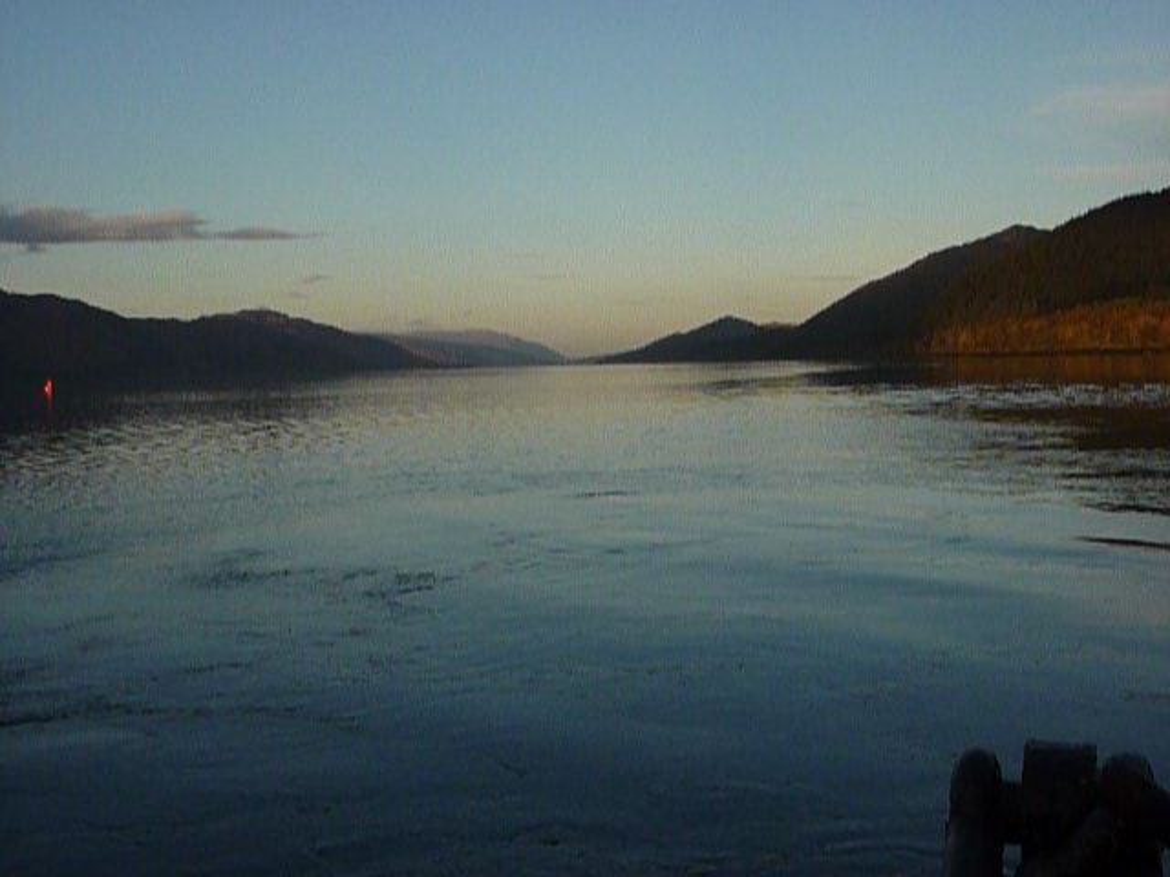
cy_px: 438
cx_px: 585
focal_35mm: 48
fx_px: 1622
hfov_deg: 39.7
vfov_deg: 30.3
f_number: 9
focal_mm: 7.9
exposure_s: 1/400
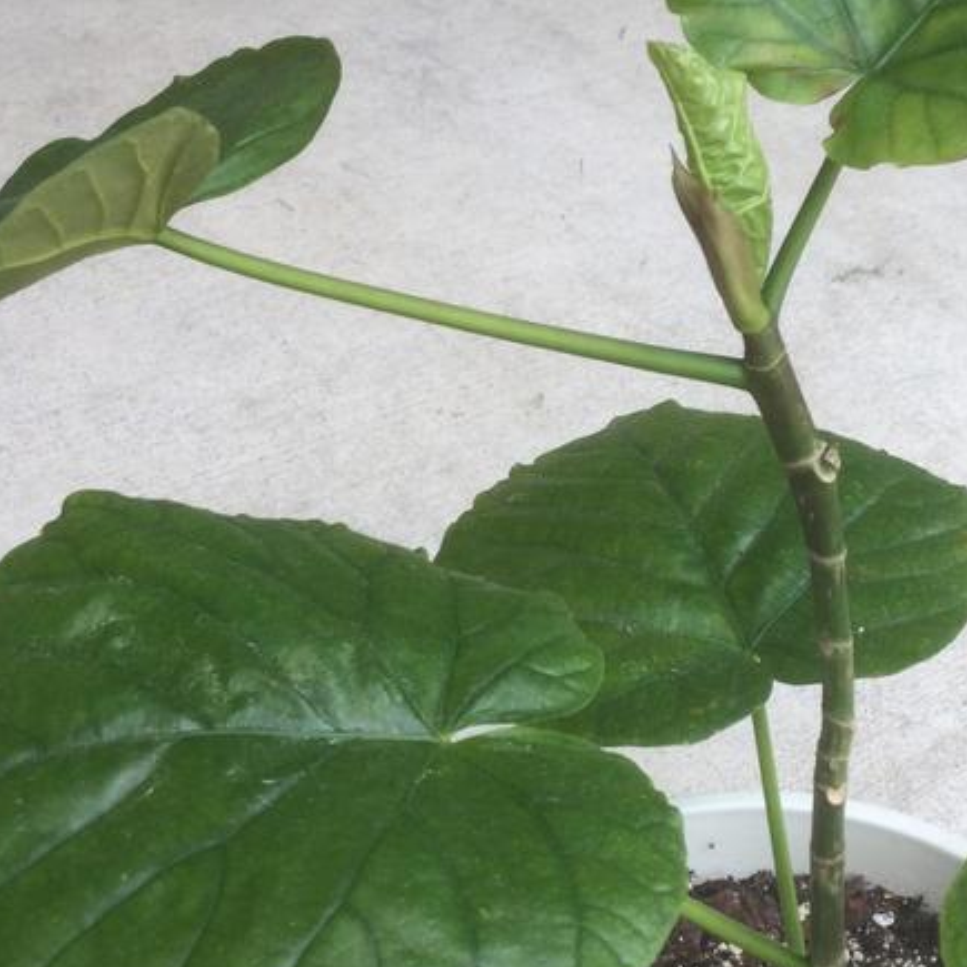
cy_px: 511
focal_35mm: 63
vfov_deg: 27.3
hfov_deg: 27.1
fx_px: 1991
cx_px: 662
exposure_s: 1/126
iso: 25
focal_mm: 3.3
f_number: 2.4
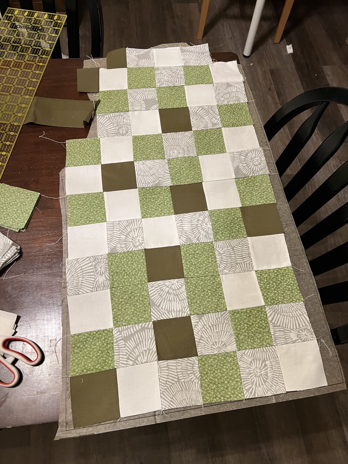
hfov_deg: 53.1
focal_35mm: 26
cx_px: 174
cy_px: 232
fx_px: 349
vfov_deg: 67.3
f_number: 1.5
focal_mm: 5.7
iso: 320
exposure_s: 1/60
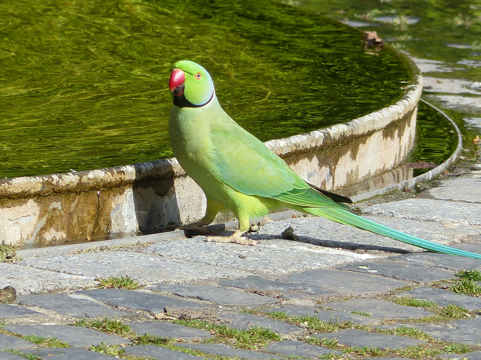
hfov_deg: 1.7
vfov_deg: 1.2
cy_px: 180
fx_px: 16674
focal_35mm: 1200
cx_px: 240
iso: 100
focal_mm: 108
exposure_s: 1/640
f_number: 4
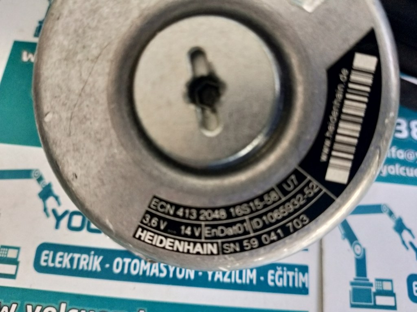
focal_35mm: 23
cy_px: 156
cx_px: 208
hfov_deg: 73.9
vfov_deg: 58.9
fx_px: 277
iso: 223
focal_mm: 3.99
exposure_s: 1/50
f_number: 1.7
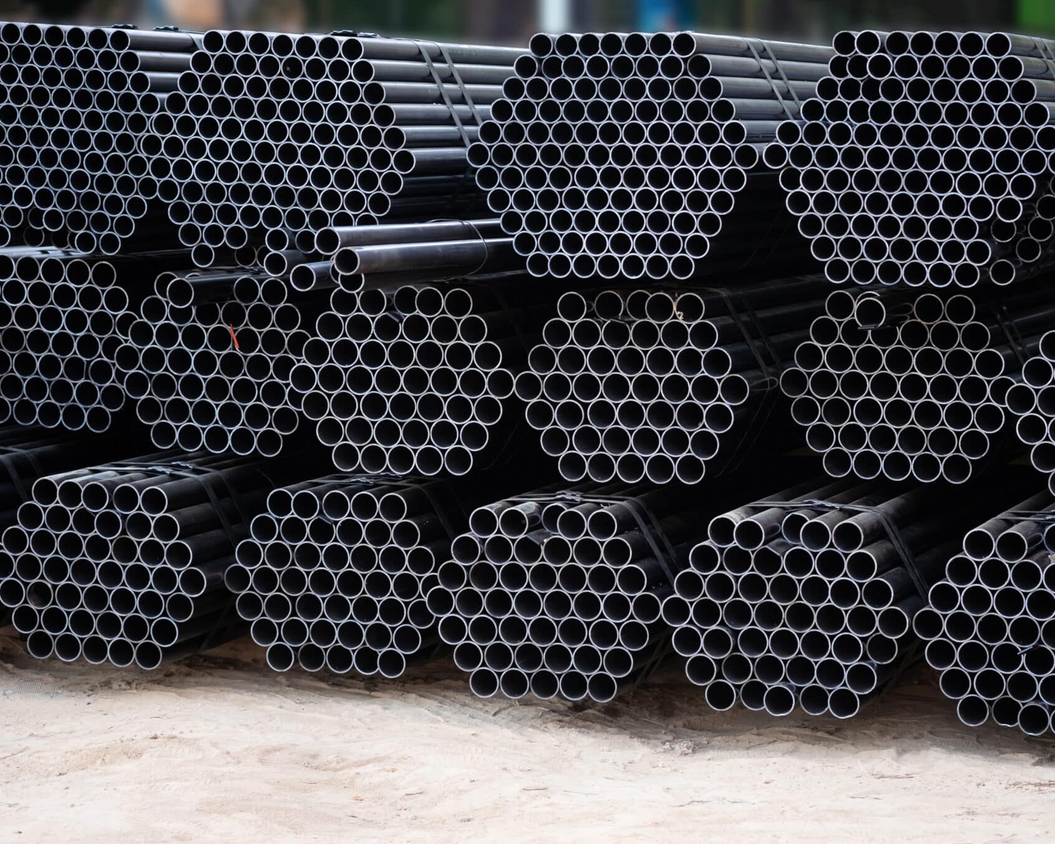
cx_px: 623
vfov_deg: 15.1
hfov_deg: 18.8
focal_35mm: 102
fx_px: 3185
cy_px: 424
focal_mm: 60
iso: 800
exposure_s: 1/180
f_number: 4.5
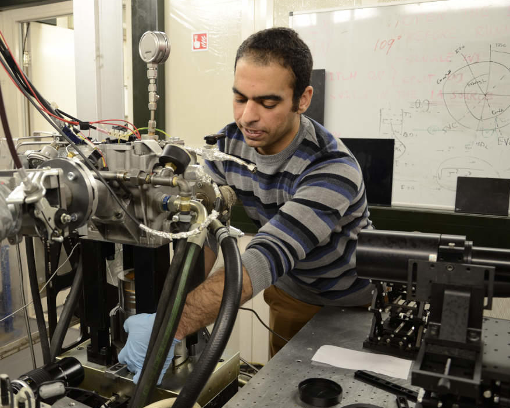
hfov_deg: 49.2
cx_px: 195
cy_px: 201
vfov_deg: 40.5
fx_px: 552
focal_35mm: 37
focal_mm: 21
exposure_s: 1/30
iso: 400
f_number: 3.8
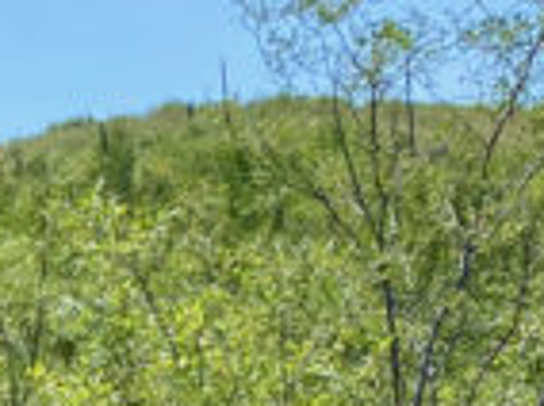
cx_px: -257
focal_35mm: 110
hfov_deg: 16.4
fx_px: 1726
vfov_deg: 11.9
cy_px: 831
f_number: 1.8
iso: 32
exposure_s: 1/1316
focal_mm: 4.25
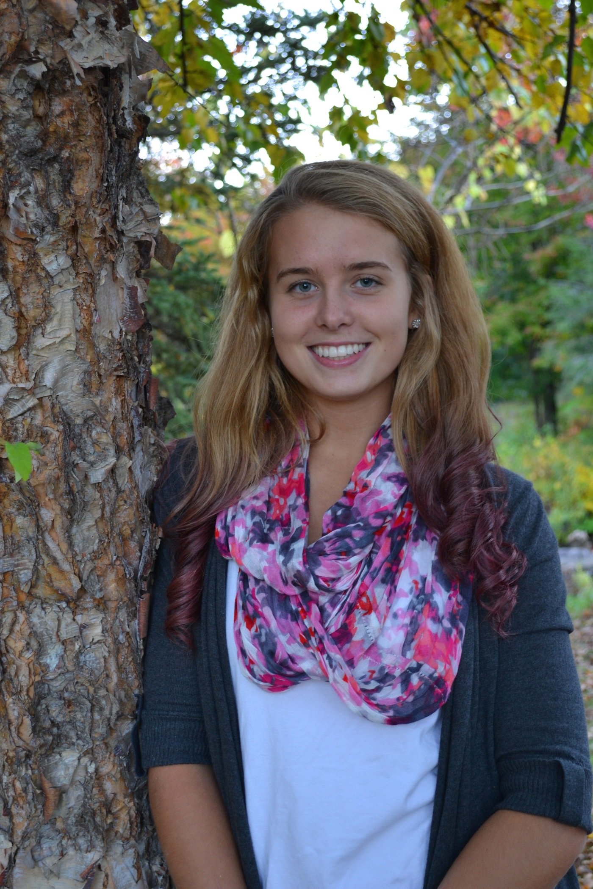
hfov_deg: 25.8
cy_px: 444
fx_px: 1297
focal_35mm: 52
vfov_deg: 37.9
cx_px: 296
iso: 400
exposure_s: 1/20
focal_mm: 35
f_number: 5
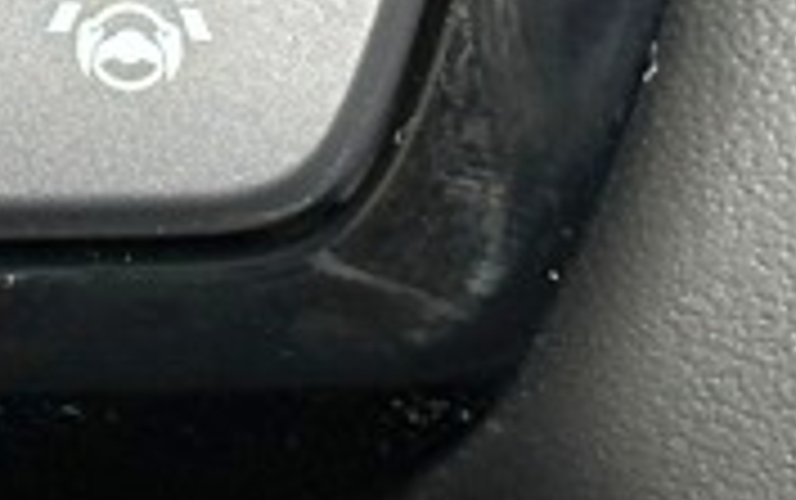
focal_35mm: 294
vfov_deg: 4.4
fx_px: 6384
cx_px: -274
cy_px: -396
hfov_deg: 7.1
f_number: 1.78
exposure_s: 1/40
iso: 400
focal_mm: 6.86
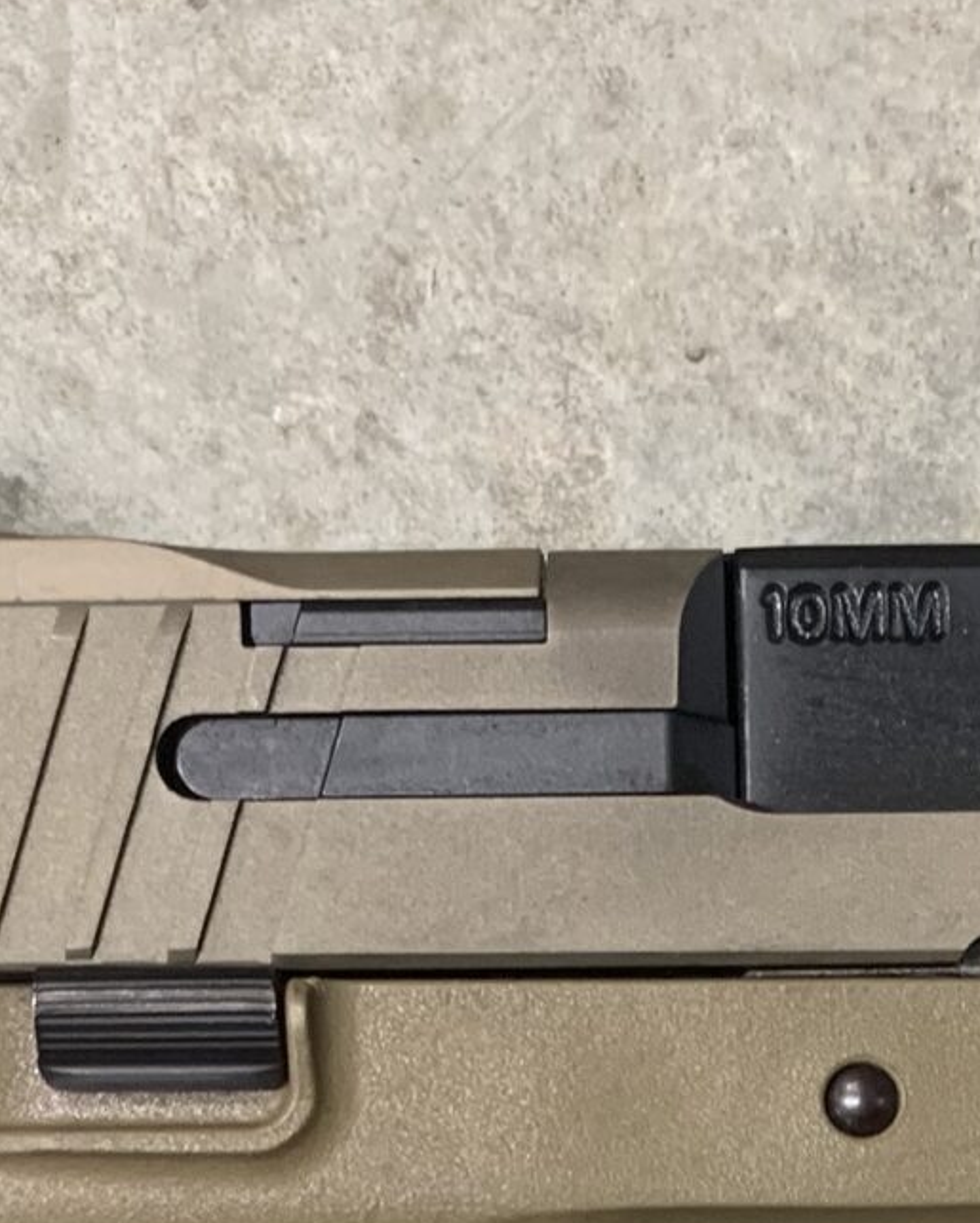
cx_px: 908
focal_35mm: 101
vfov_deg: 17.6
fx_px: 3659
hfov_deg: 15.1
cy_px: 1643
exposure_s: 1/60
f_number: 1.8
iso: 125
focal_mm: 4.25
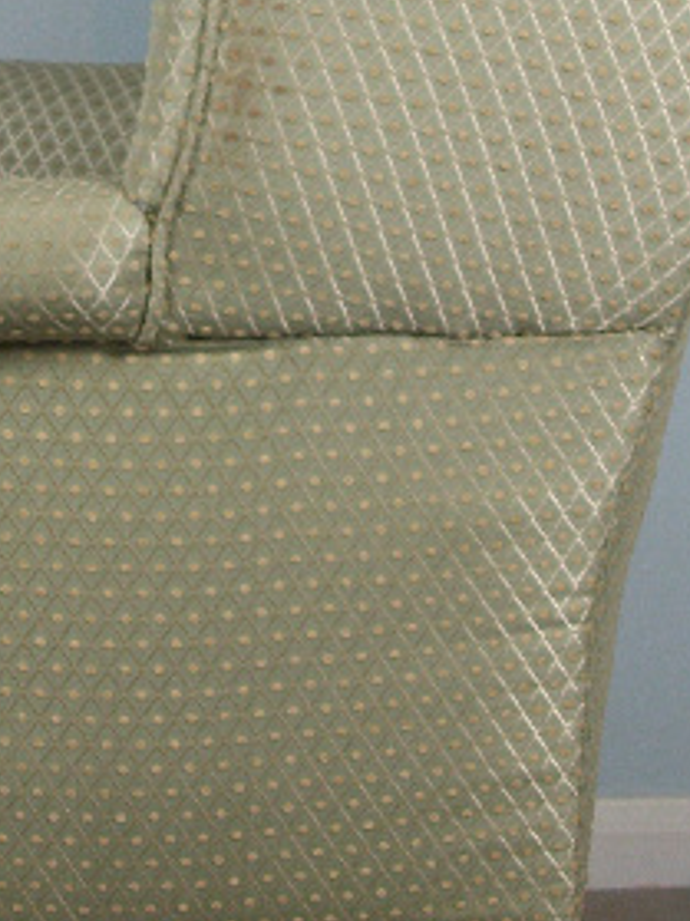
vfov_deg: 19.6
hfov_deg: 14.7
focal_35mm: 100
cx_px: 111
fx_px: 2660
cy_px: 281
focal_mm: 5.7
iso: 82
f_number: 2.9
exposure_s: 1/40
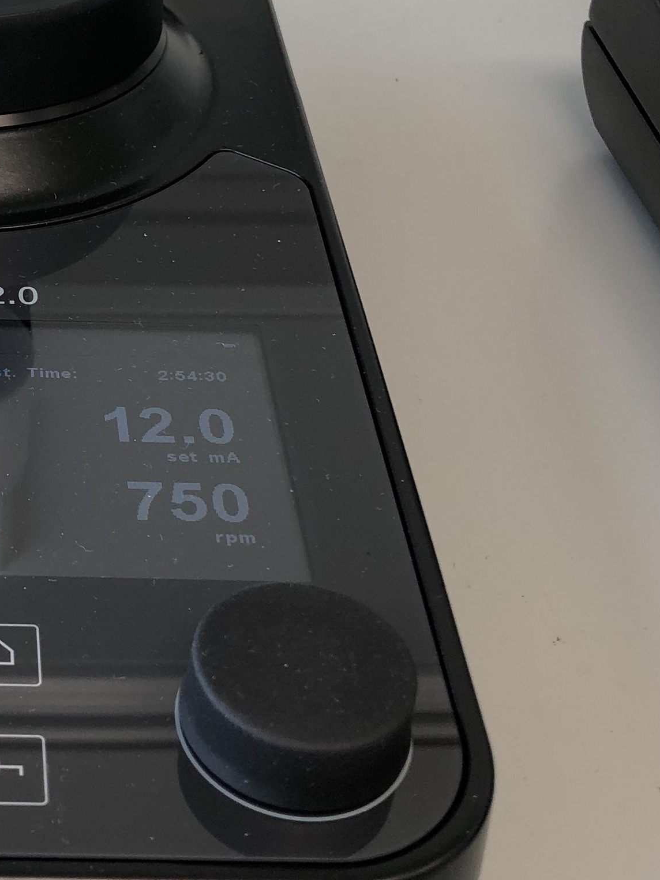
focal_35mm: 74
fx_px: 1882
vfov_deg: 26.0
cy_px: 225
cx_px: -93
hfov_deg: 19.0
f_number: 1.8
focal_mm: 3.99
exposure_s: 1/100
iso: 32
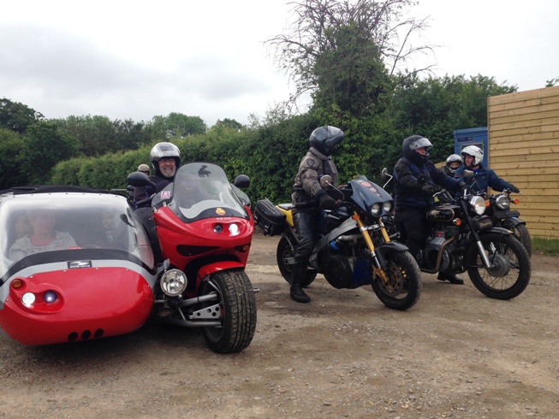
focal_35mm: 33
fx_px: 533
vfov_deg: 43.0
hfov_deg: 55.3
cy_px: 210
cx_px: 280
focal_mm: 4.12
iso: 50
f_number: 2.4
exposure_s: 1/1063
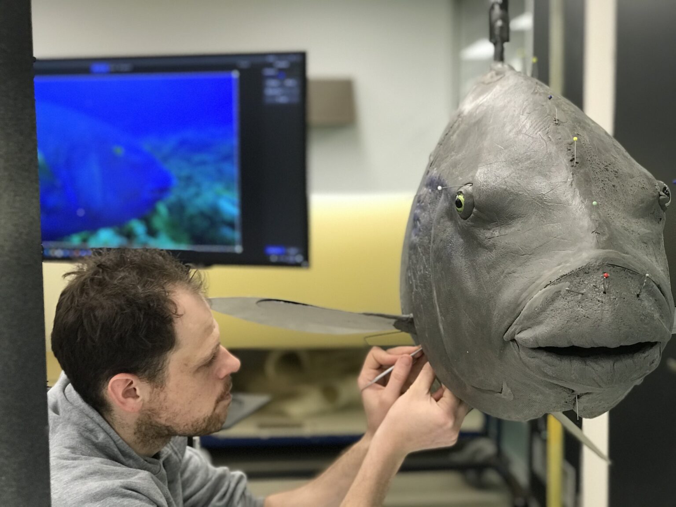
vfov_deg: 25.7
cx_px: 338
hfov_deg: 33.8
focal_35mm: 57
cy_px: 254
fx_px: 1113
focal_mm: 6.6
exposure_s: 1/50
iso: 100
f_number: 2.8
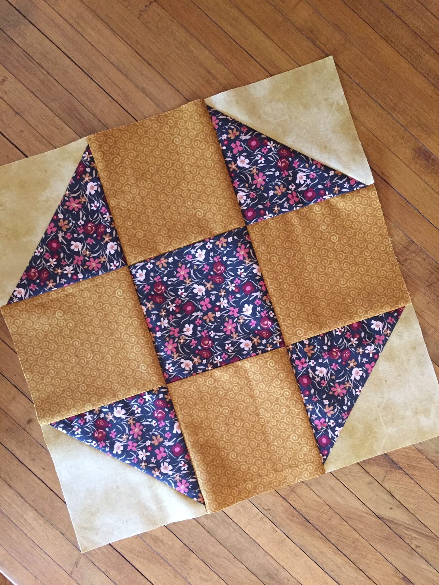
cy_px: 292
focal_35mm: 29
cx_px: 220
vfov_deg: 61.7
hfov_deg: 48.2
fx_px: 490
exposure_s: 1/15
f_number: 2.2
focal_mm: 4.15
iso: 320
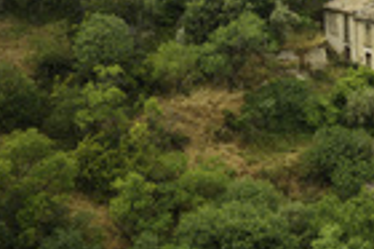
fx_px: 1553
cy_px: -114
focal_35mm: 150
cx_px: 537
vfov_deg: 8.9
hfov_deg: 13.1
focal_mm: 35.4
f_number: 10
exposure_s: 1/50
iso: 100
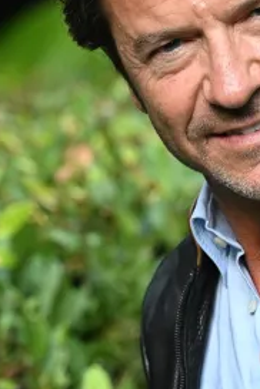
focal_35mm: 763
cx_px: 106
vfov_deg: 2.7
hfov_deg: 1.8
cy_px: 145
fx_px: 8265
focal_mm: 260
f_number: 7.1
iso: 2200
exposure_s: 1/500
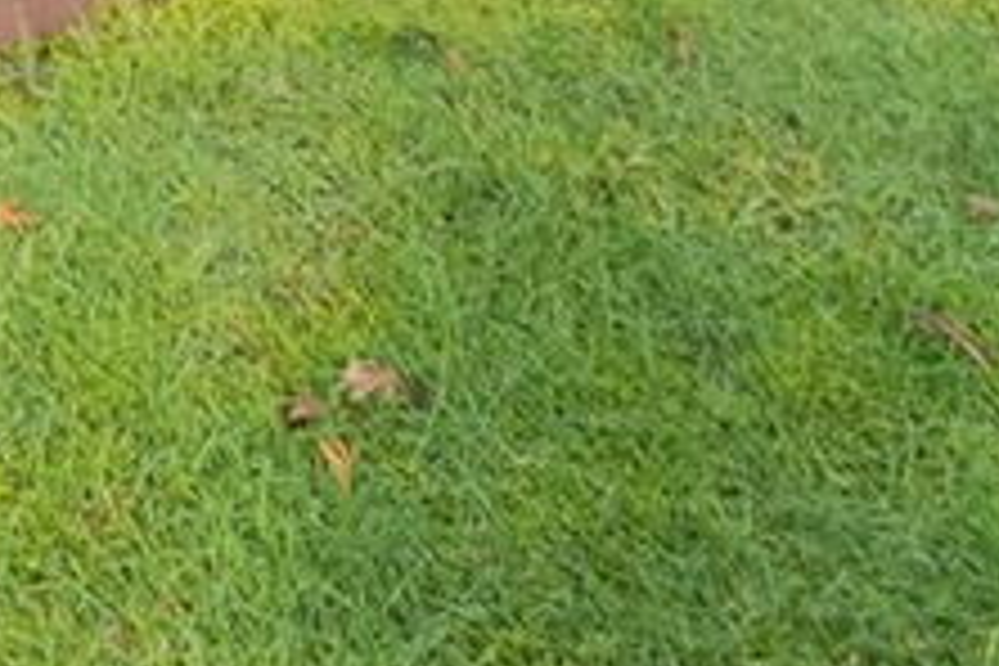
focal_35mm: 108
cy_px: -1566
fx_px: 2997
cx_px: -706
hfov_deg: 16.4
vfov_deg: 9.1
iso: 160
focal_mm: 10
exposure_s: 1/30
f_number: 9
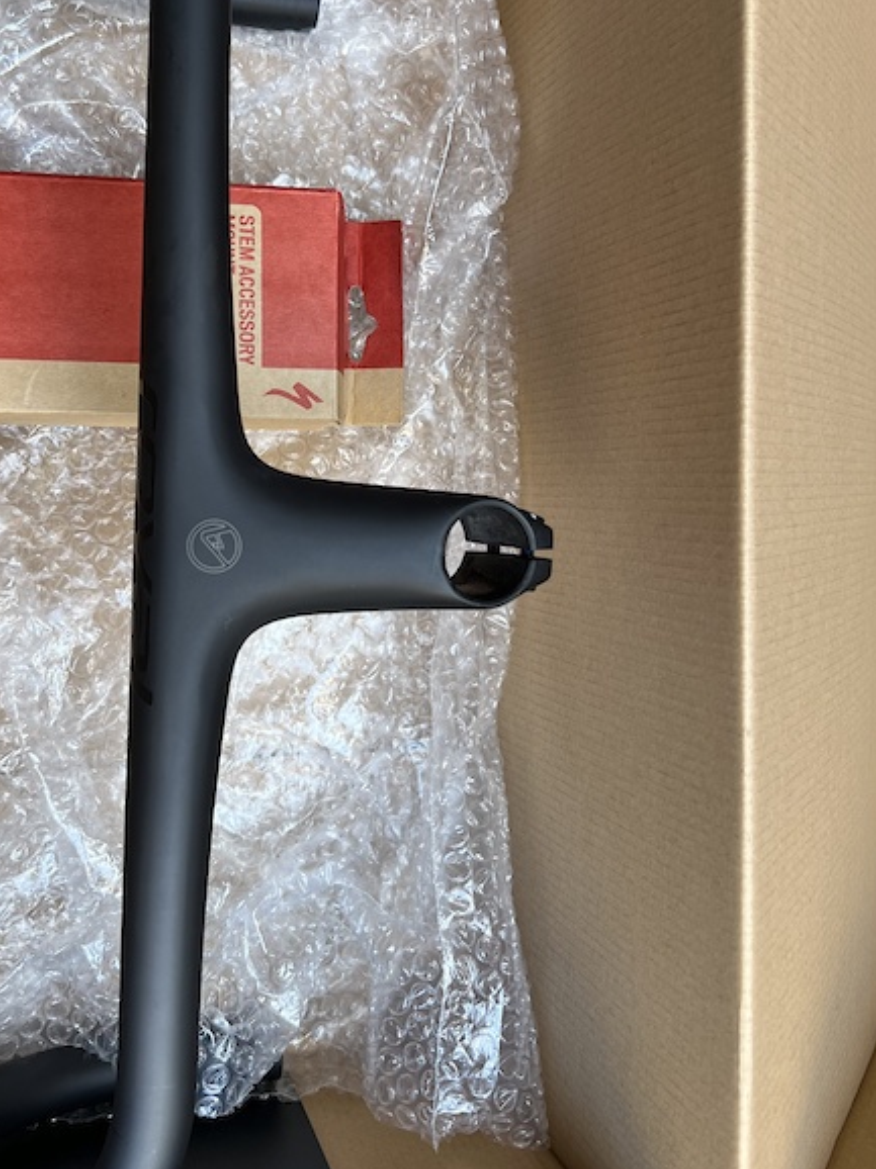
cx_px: 370
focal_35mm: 36
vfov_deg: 51.2
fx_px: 1216
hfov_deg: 39.5
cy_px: 504
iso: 64
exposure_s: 1/121
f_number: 1.5
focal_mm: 5.7
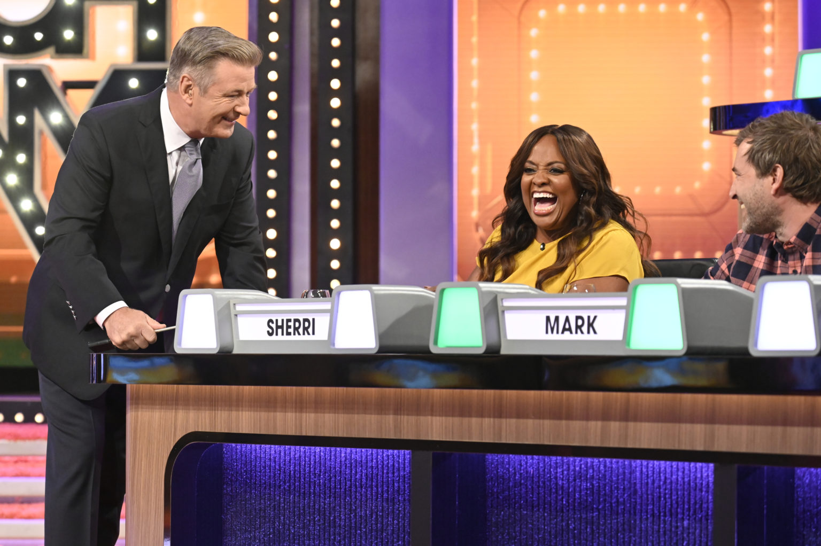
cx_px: 410
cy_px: 273
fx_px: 2780
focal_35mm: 122
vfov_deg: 11.2
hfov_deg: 16.8
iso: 6400
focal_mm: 122
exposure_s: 1/500
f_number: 5.6
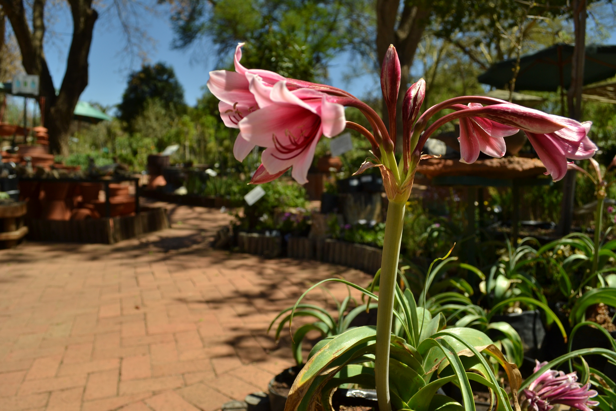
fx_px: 462
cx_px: 308
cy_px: 206
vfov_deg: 47.9
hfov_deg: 67.4
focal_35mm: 27
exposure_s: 1/800
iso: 200
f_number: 6.3
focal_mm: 18
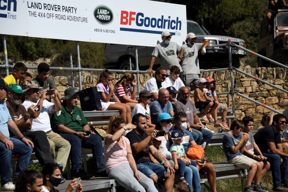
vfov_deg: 10.2
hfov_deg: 15.2
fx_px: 1080
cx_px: 144
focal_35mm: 135
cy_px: 96
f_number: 6.3
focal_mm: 135
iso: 250
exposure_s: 1/2000
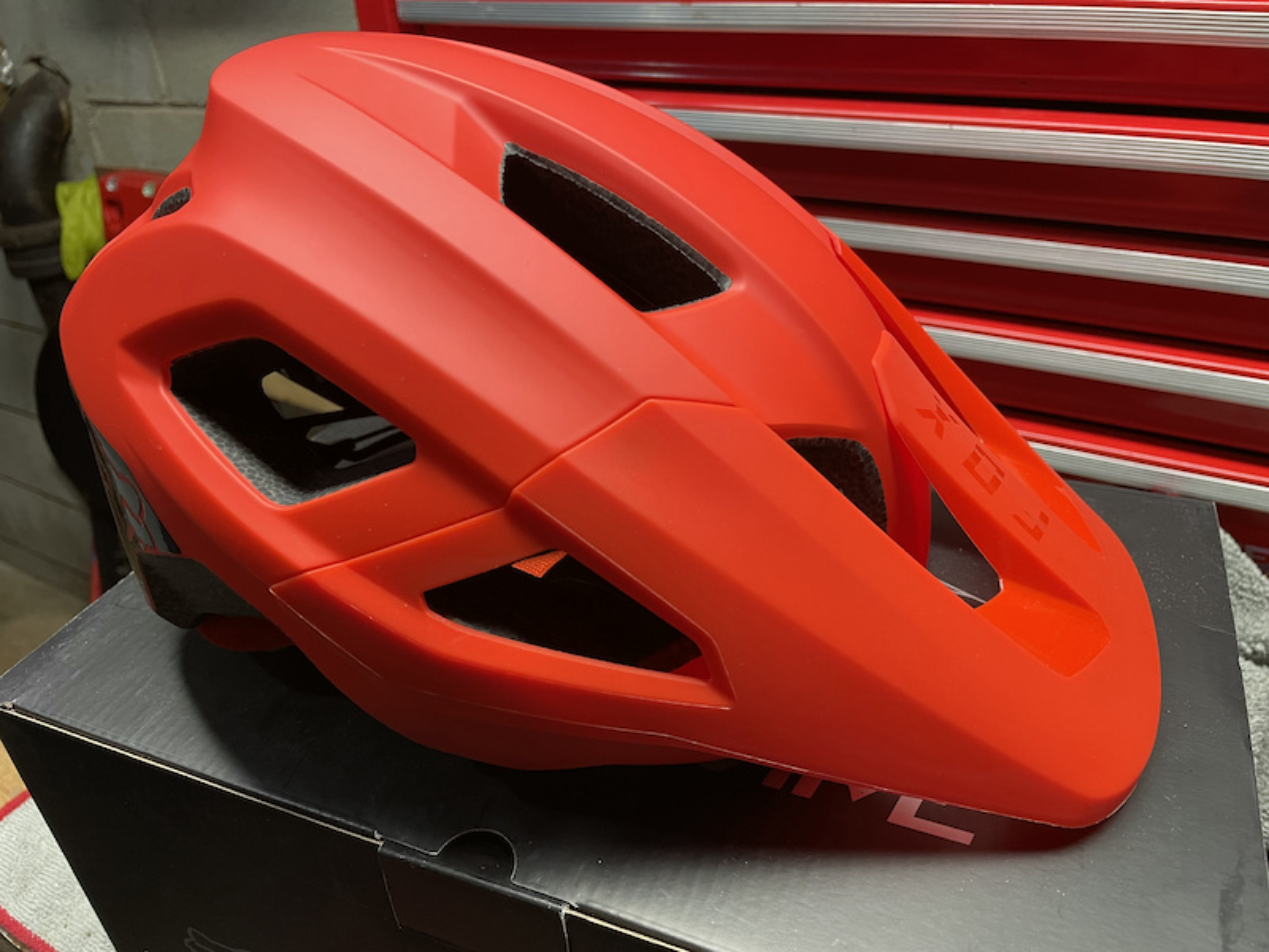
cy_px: 476
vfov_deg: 53.1
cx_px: 634
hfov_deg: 67.3
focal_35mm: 26
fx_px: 953
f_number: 1.6
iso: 125
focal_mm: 4.2
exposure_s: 1/60
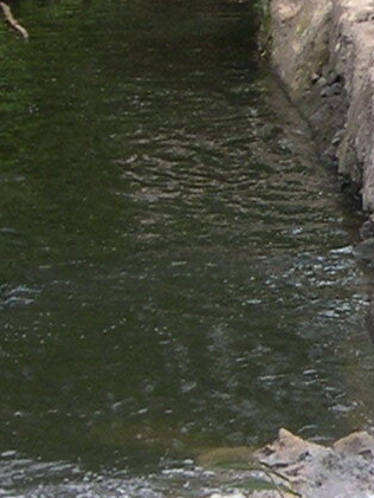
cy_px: 222
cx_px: 726
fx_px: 2952
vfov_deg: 9.6
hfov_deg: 7.0
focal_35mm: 205
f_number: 2.8
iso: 100
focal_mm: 8
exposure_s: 1/220
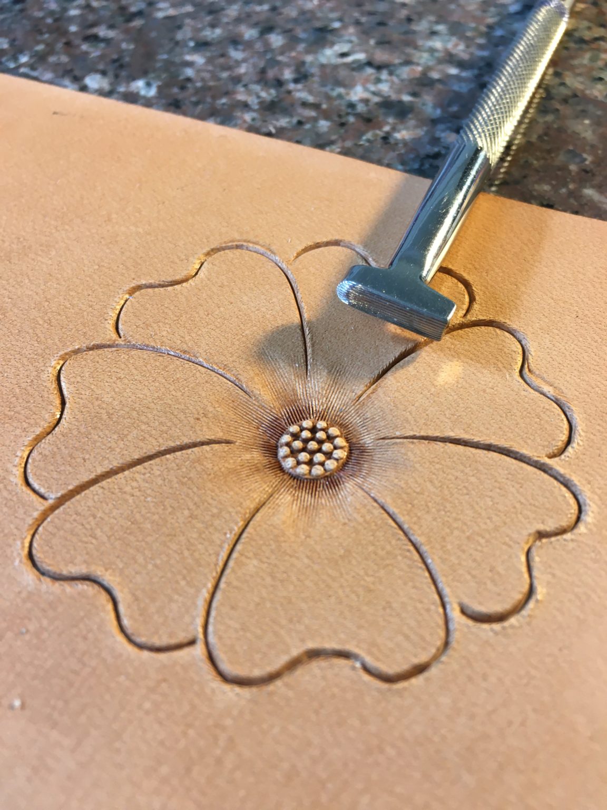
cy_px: 405
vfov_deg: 61.7
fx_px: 678
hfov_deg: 48.2
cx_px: 304
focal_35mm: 29
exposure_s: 1/30
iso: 50
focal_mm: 4.15
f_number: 2.2
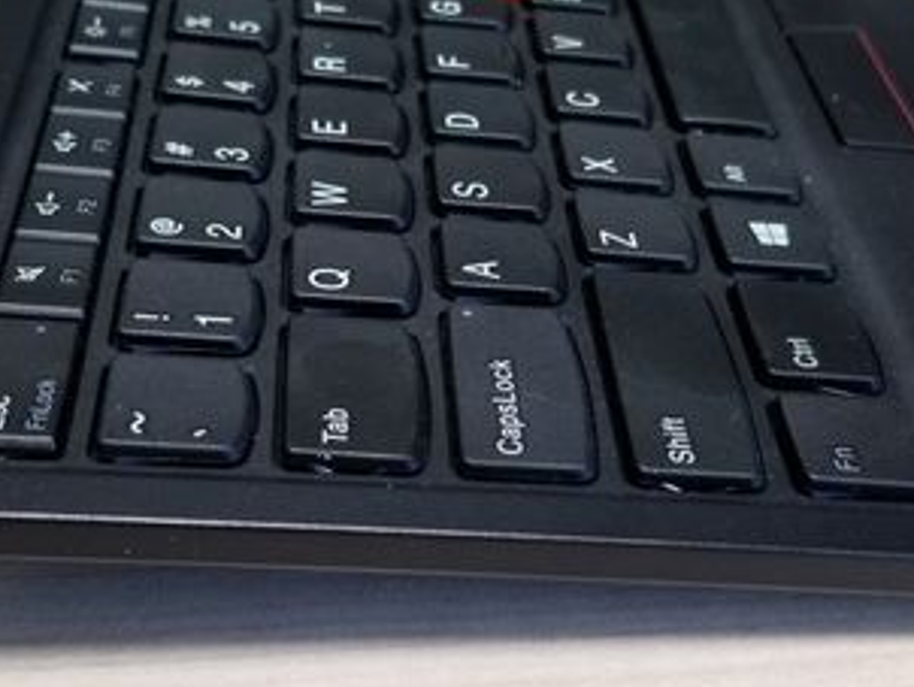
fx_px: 1480
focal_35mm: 56
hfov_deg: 34.3
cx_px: 475
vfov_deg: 26.1
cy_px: 372
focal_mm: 4.25
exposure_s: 1/50
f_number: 1.7
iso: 125
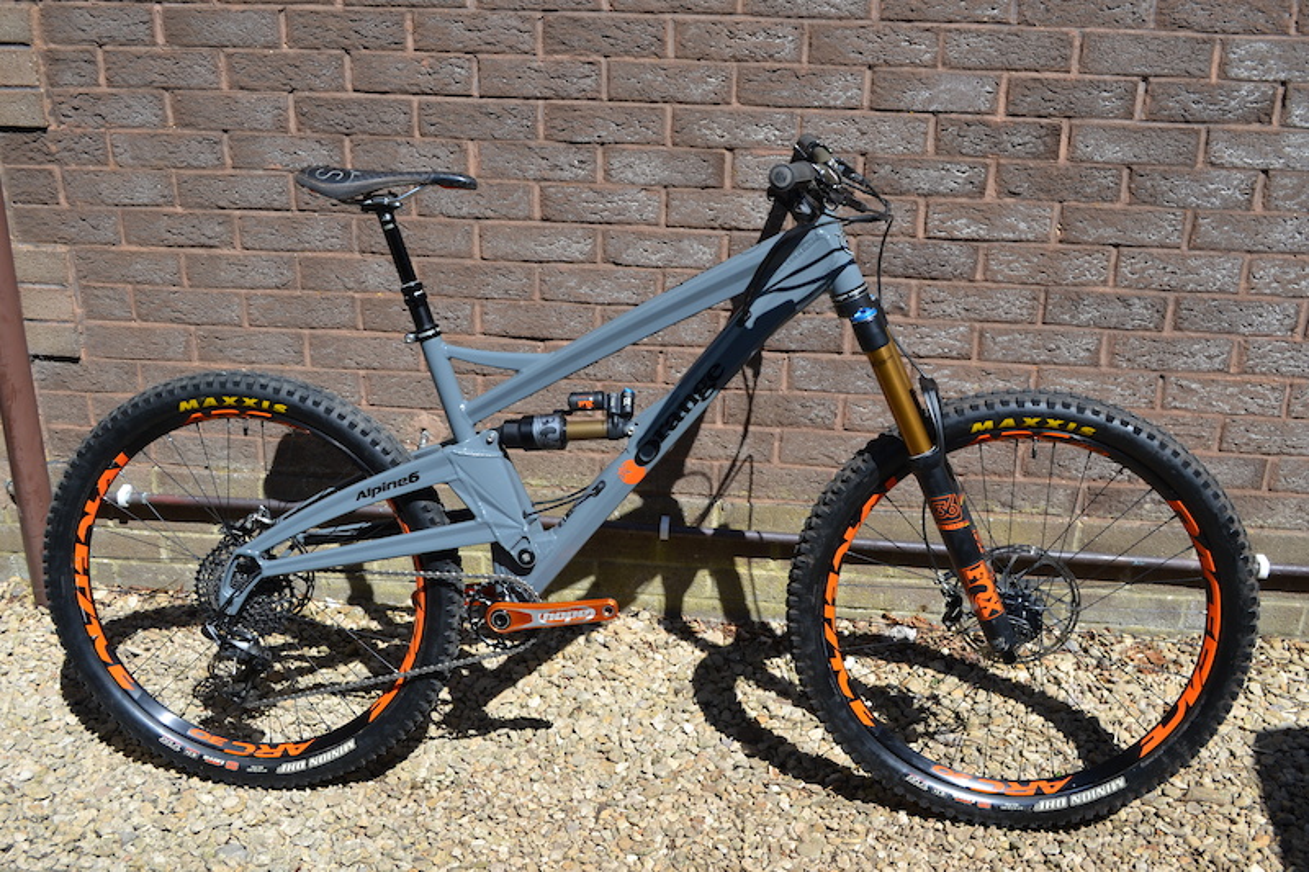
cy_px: 436
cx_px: 654
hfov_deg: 49.6
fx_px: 1418
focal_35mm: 39
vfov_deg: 34.2
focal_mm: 26
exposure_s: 1/250
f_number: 8
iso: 100
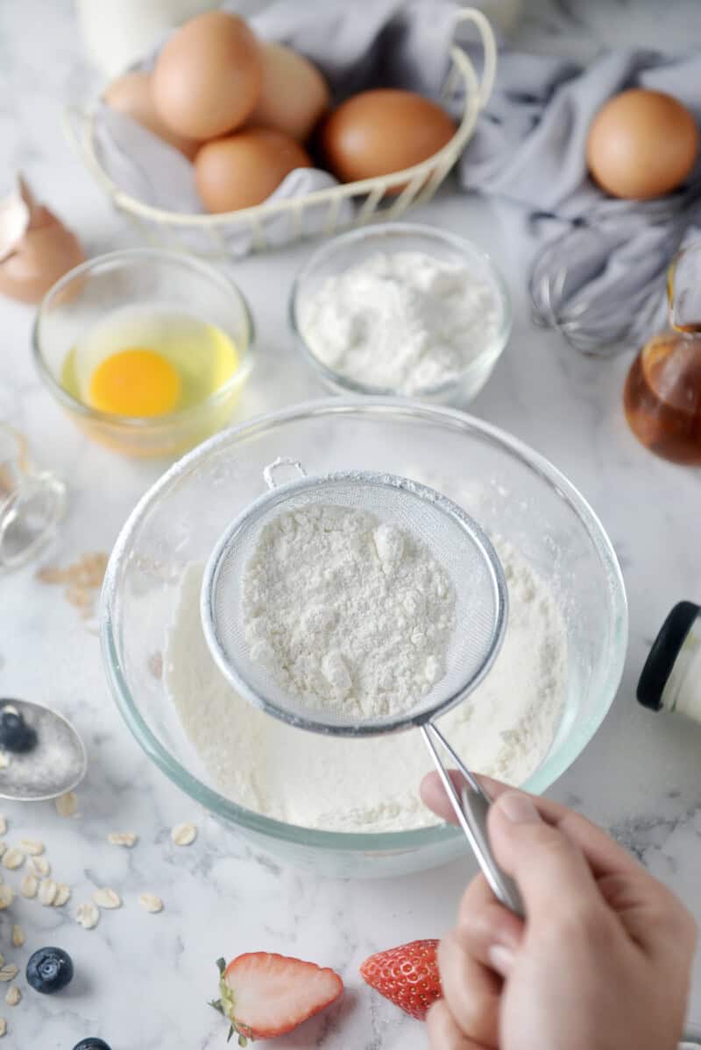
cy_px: 525
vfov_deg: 28.8
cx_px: 350
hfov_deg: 19.5
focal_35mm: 70
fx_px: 2043
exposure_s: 1/250
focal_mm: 70
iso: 200
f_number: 4
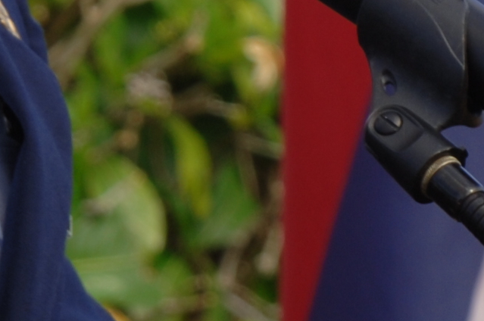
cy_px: 1
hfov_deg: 2.1
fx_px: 13518
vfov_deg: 1.4
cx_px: 270
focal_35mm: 1007
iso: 100
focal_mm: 100
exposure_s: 1/125
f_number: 8
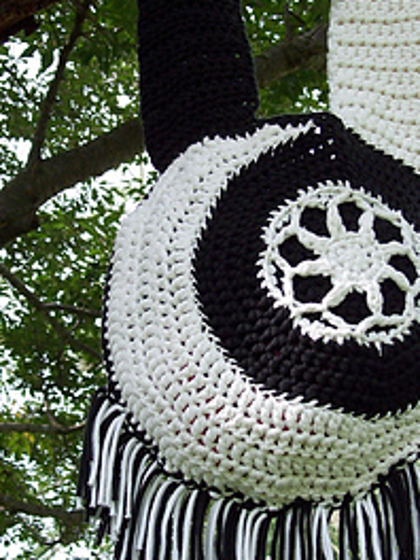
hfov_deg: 19.8
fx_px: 1197
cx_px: 300
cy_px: 255
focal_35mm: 74
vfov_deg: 26.3
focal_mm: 8
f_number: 3.4
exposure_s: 1/250
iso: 100
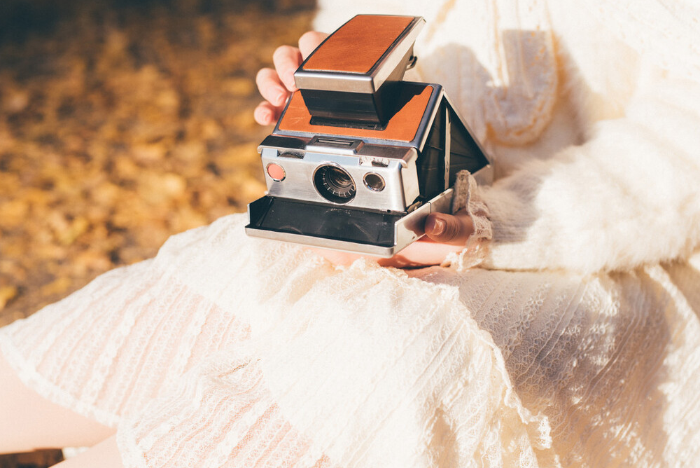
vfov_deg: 22.6
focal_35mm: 60
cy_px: 200
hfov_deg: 33.4
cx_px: 320
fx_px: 1167
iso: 100
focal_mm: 50
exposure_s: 1/2000
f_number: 3.5
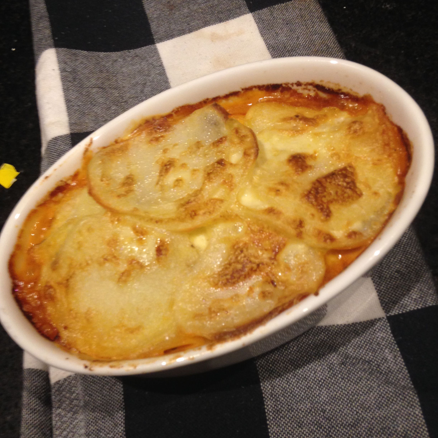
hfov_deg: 42.8
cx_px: 219
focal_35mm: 39
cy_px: 214
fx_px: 558
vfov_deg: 42.8
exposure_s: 1/20
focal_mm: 4.12
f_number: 2.4
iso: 125
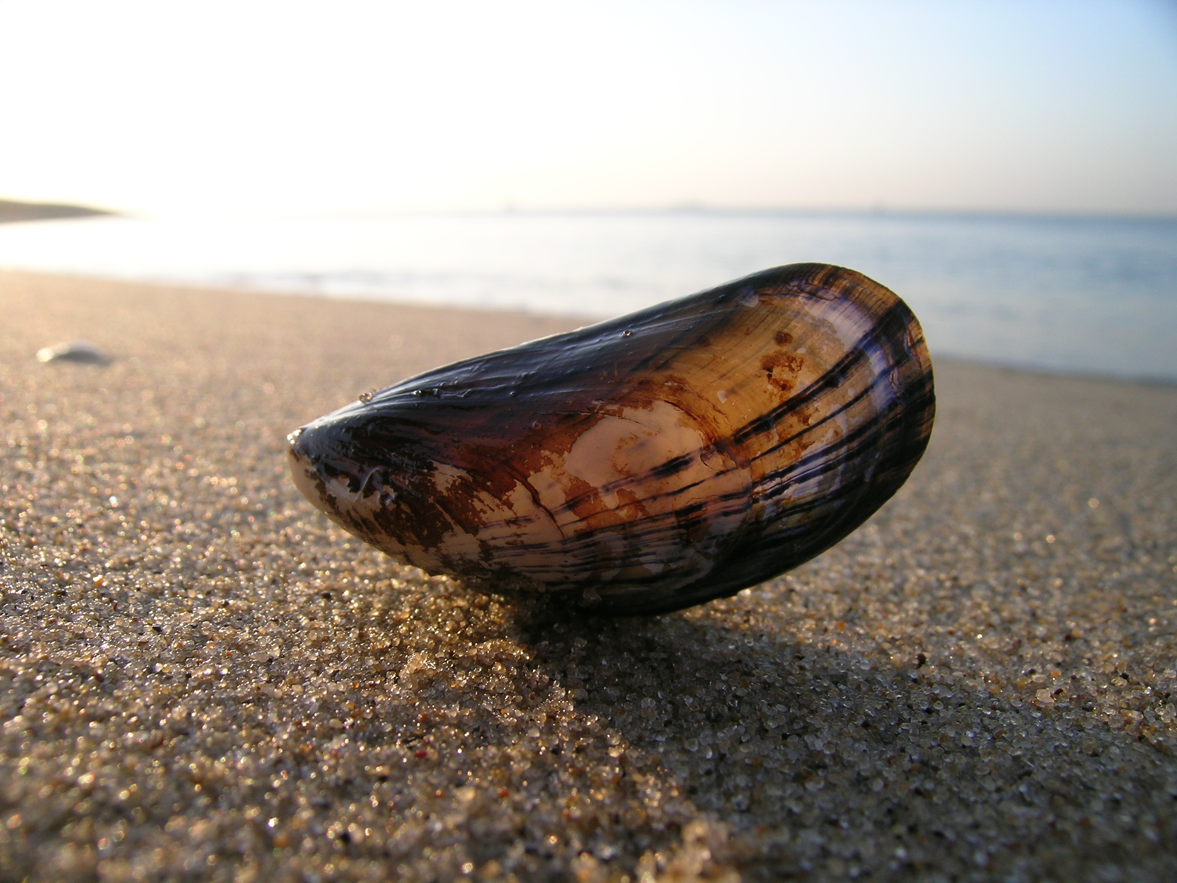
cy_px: 442
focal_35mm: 28
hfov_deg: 63.4
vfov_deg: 49.7
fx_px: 952
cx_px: 588
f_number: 5
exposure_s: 1/153
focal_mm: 5.8
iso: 50
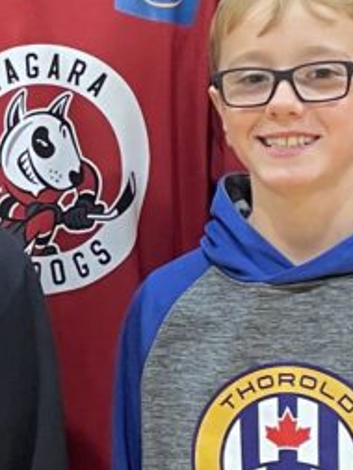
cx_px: -37
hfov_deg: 9.3
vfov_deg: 12.5
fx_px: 2146
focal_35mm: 158
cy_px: 305
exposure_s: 1/60
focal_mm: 4.2
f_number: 1.6
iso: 125
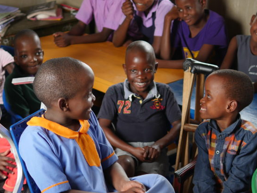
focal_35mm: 93
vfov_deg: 15.9
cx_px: 92
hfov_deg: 21.0
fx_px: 690
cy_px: 119
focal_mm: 25
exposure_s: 1/160
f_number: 1.6
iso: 200
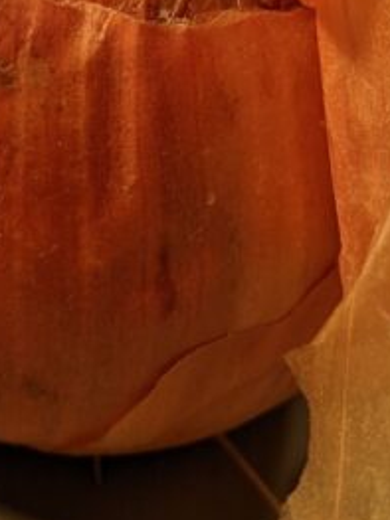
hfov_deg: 14.1
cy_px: 26
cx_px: 196
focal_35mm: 105
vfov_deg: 18.3
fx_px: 1579
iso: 37
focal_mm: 4.38
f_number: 1.73
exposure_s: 1/133
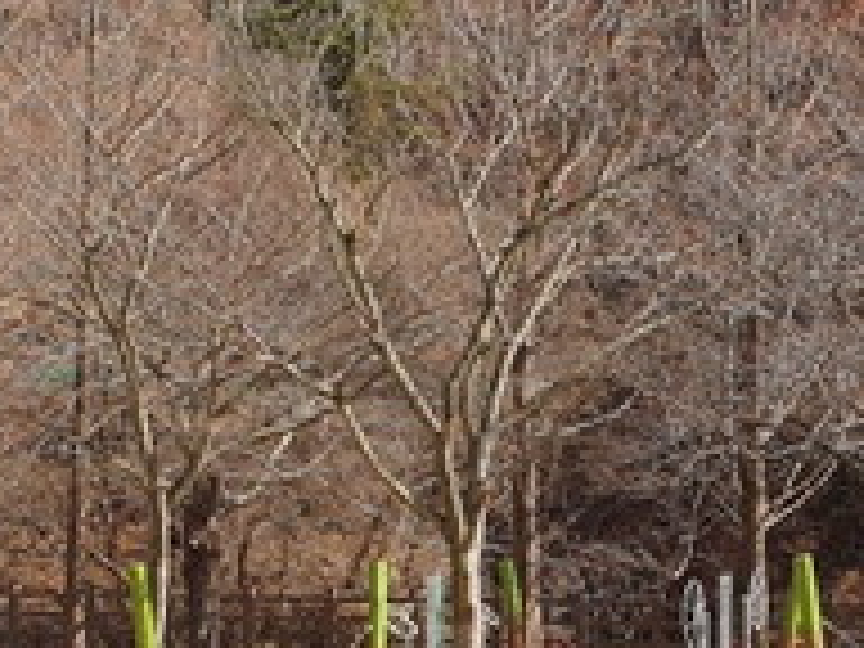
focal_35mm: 95
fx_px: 2371
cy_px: 389
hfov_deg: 20.2
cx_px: 792
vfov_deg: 15.6
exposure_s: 1/916
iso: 50
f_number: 2.4
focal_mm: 4.32
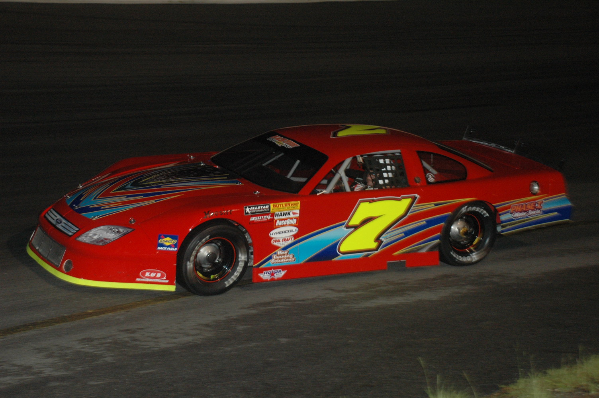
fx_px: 1297
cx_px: 300
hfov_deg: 26.0
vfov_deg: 17.5
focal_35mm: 78
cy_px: 199
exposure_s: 1/60
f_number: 5.6
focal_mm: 52
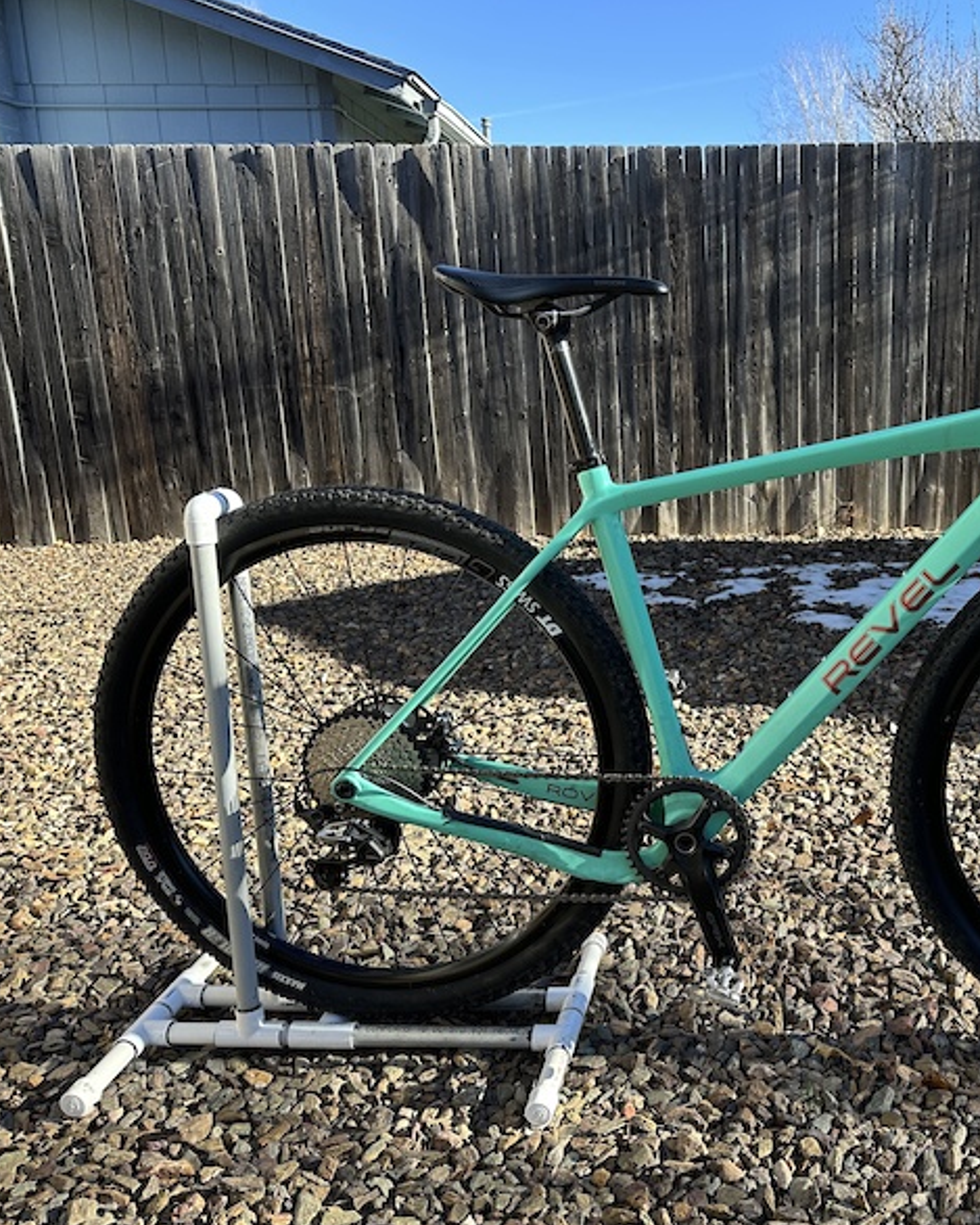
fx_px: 1160
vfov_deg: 55.7
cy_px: 619
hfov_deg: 43.8
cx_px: 773
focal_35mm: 32
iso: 80
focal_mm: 6.86
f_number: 1.78
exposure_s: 1/750
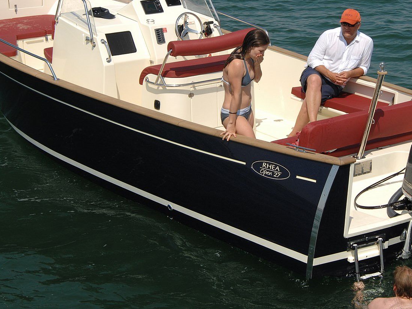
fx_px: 1202
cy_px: 70
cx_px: 252
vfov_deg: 14.6
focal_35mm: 101
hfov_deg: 19.4
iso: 200
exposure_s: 1/800
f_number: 8
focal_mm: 40
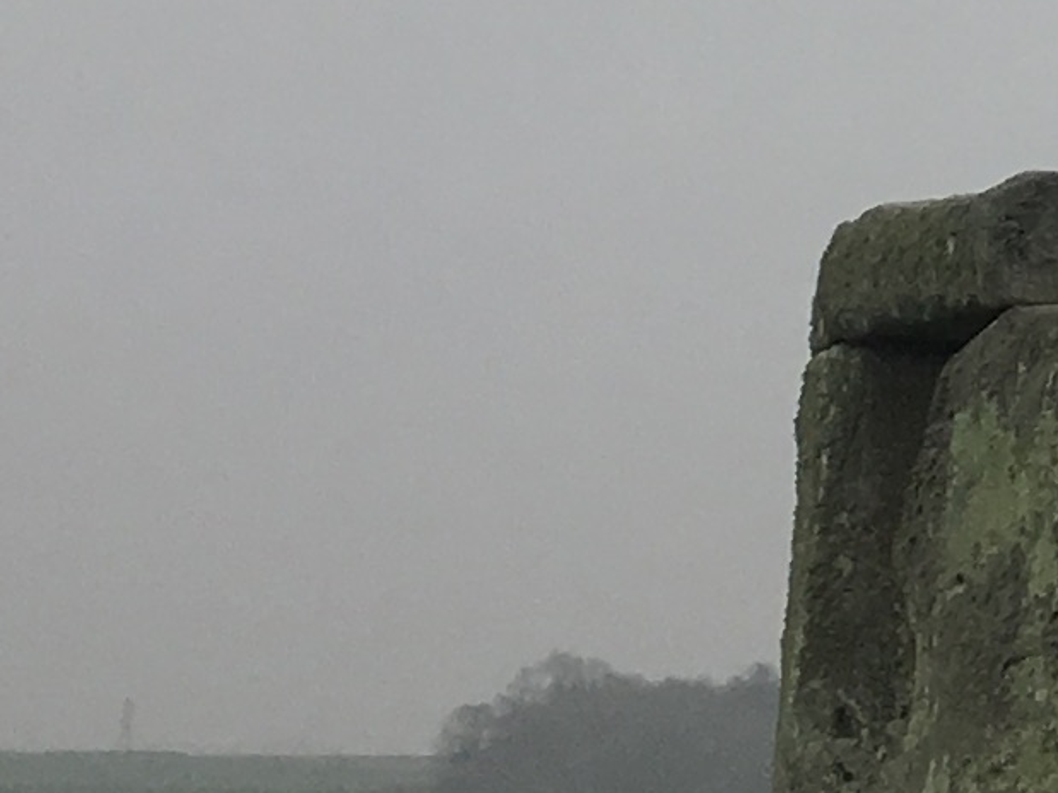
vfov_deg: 7.8
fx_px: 5775
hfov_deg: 8.9
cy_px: -265
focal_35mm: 189
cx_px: 2967
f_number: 2.2
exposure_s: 1/259
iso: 25
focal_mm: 4.15
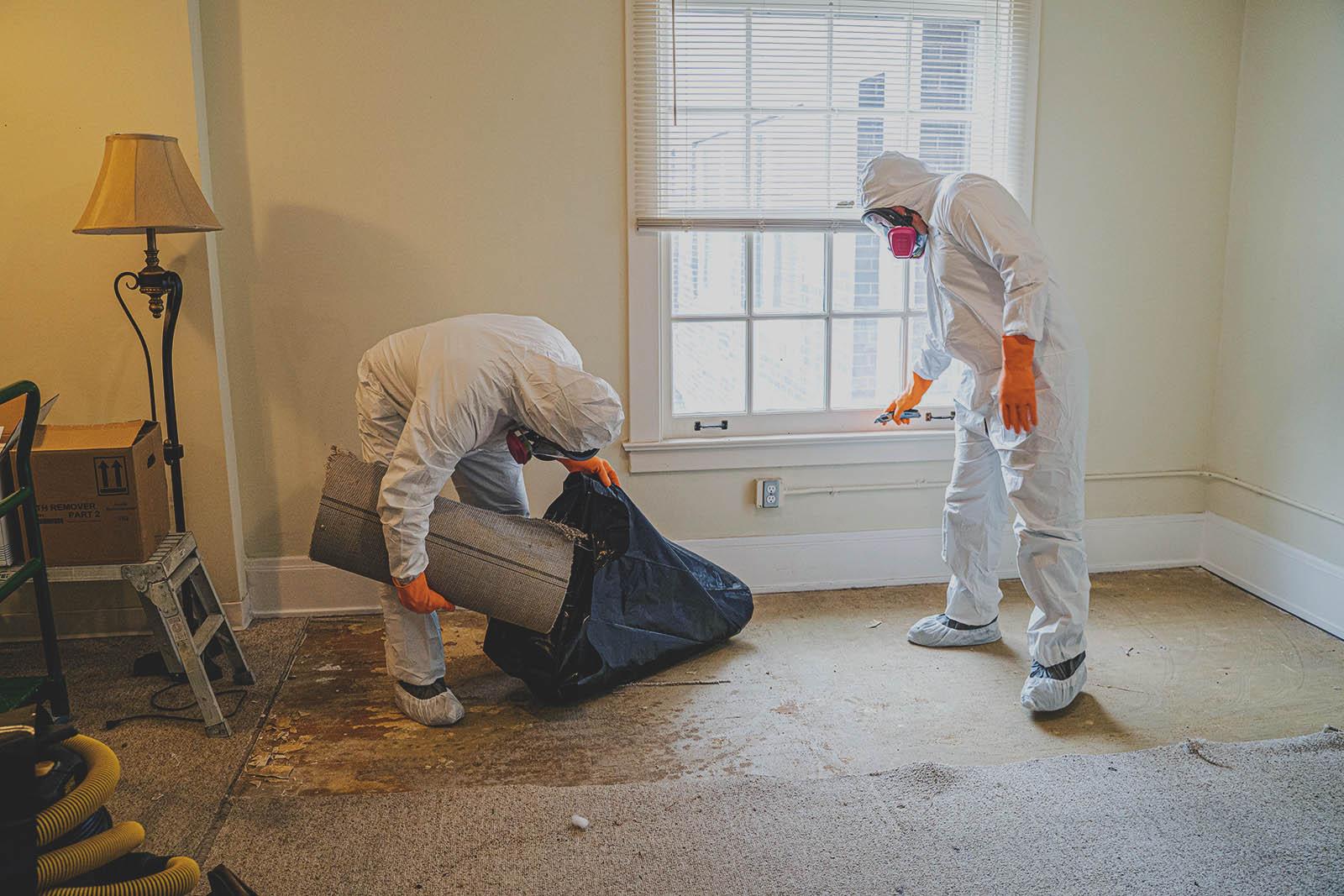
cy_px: 448
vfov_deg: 45.0
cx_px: 672
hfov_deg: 63.7
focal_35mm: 29
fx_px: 1083
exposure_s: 1/160
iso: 1250
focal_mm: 29
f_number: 4
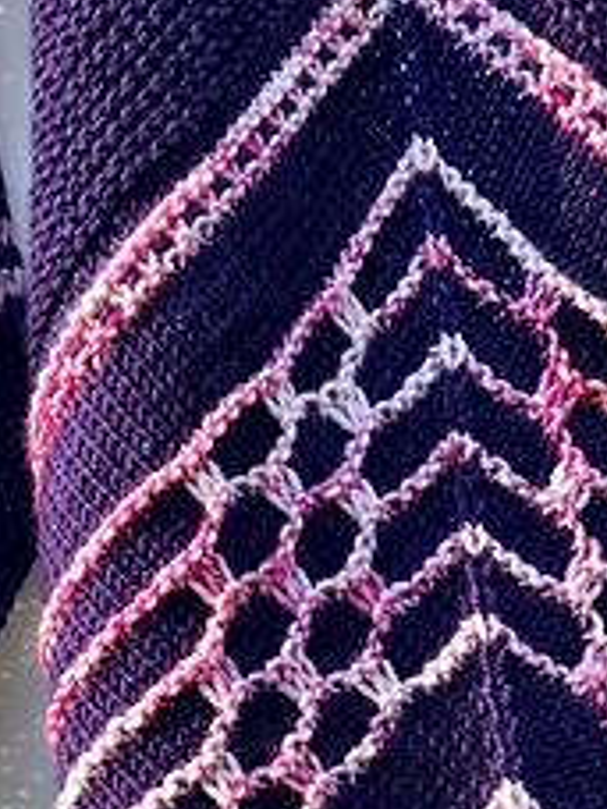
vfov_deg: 15.6
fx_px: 2923
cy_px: 688
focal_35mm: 125
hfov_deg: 11.8
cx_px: 66
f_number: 2.8
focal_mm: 6.6
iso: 25
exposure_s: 1/30
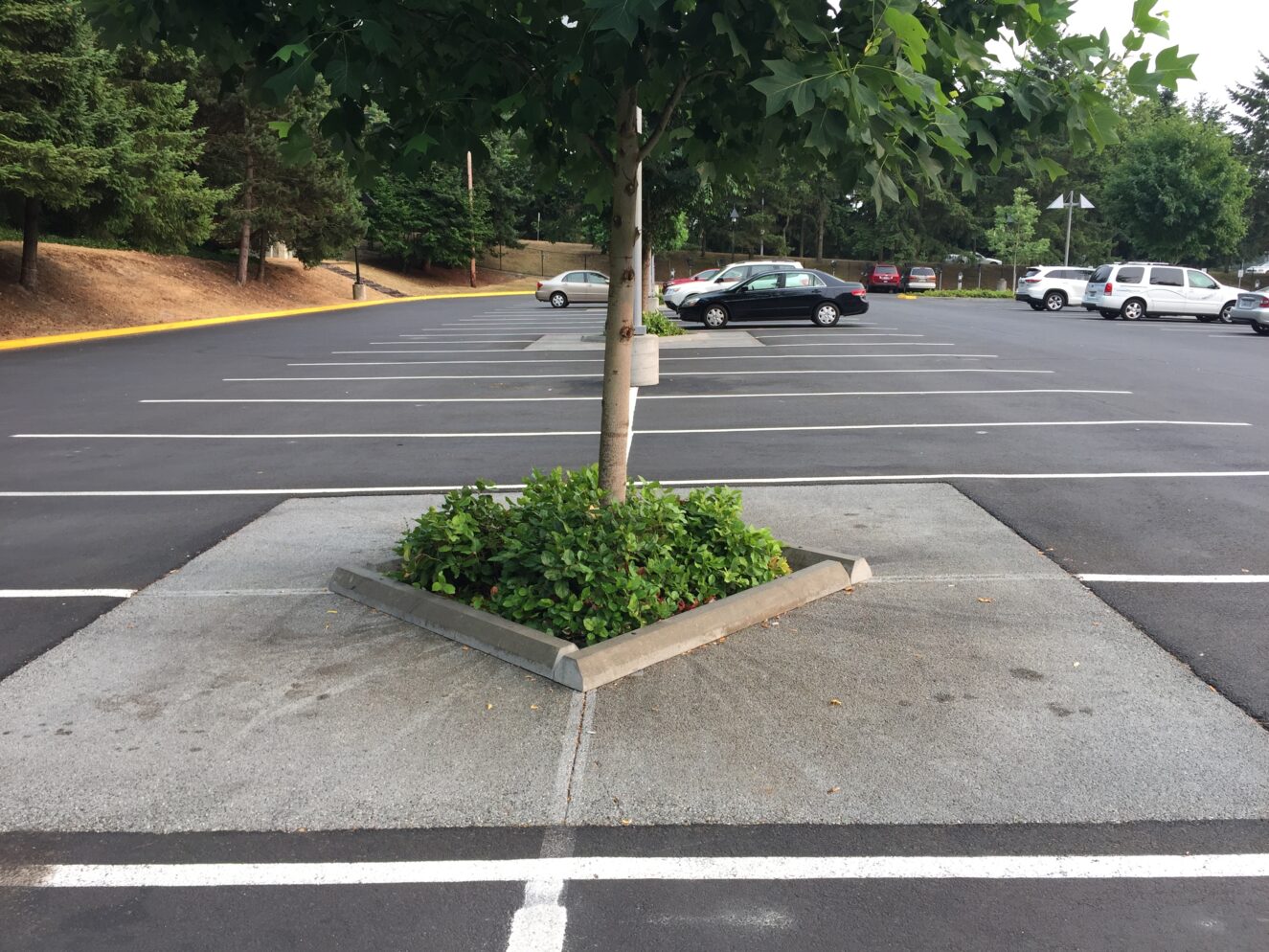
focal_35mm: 29
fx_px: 1063
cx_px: 634
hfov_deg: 61.7
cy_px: 476
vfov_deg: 48.2
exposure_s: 1/161
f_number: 2.2
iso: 32
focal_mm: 4.15
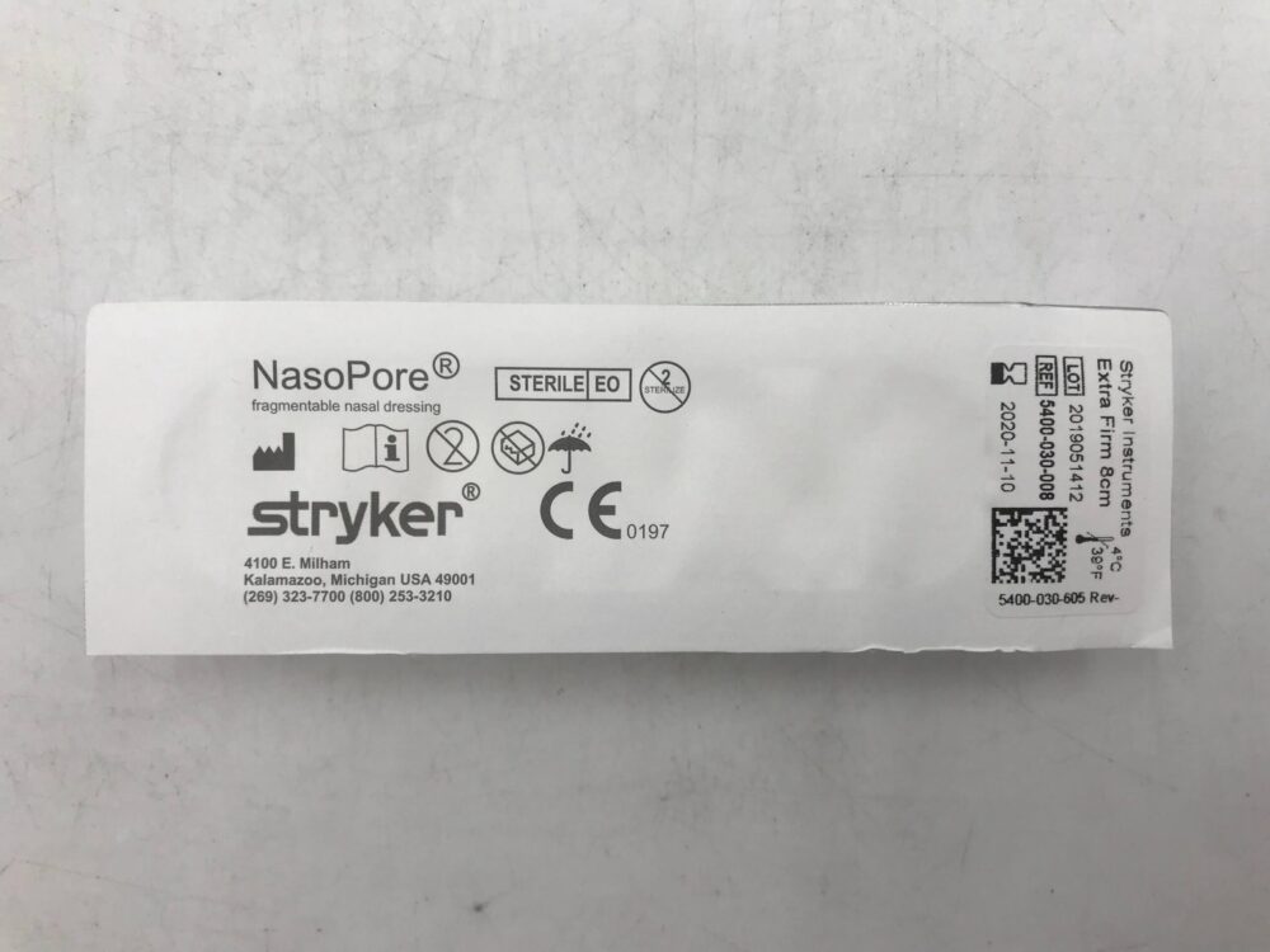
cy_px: 476
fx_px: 1027
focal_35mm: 28
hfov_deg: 63.4
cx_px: 635
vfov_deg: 49.7
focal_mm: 3.99
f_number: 1.8
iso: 20
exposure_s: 1/251
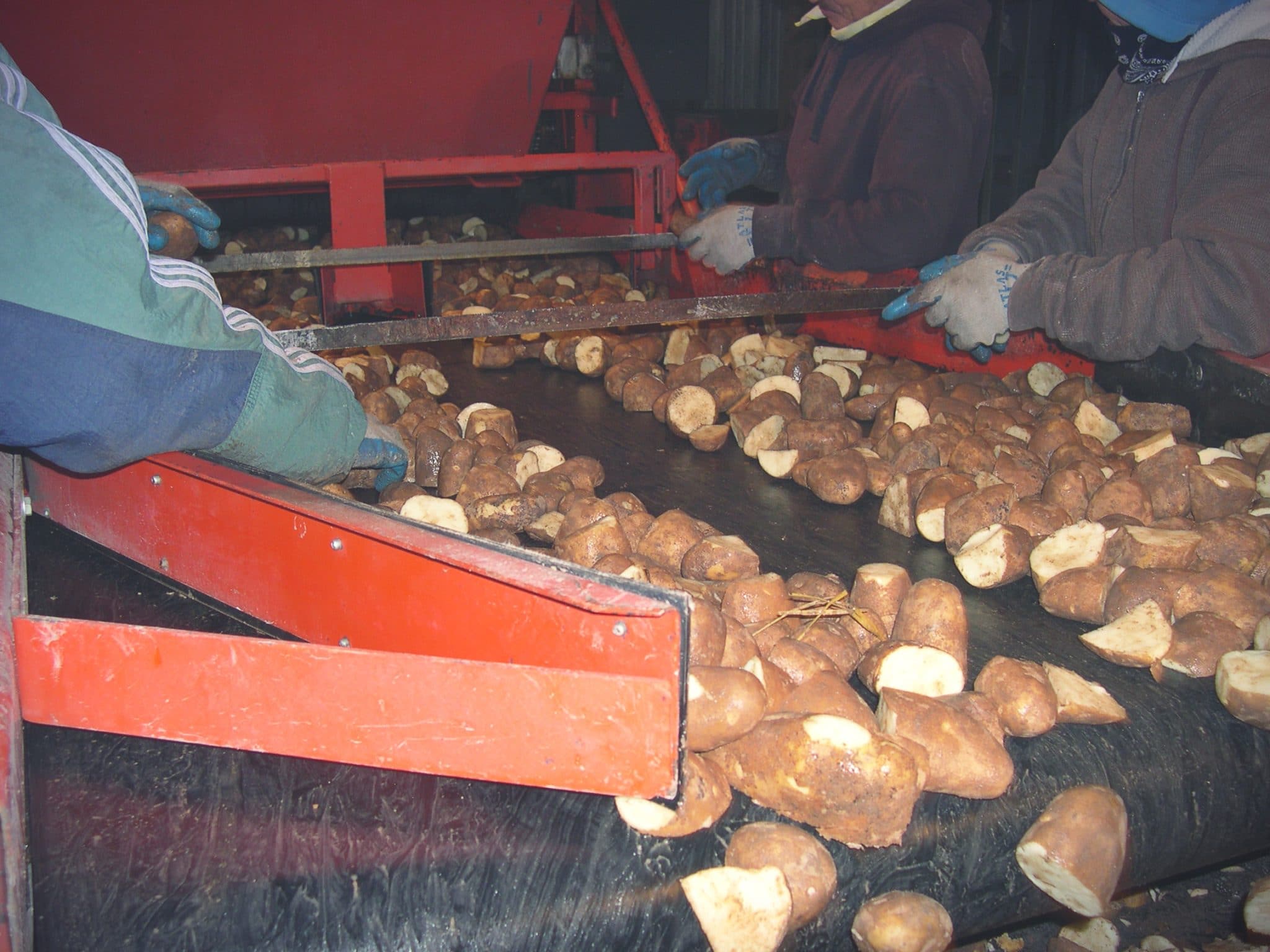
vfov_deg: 37.7
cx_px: 635
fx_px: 1394
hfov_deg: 49.0
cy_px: 476
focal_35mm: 38
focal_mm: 8
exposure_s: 1/60
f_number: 2.8
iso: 100
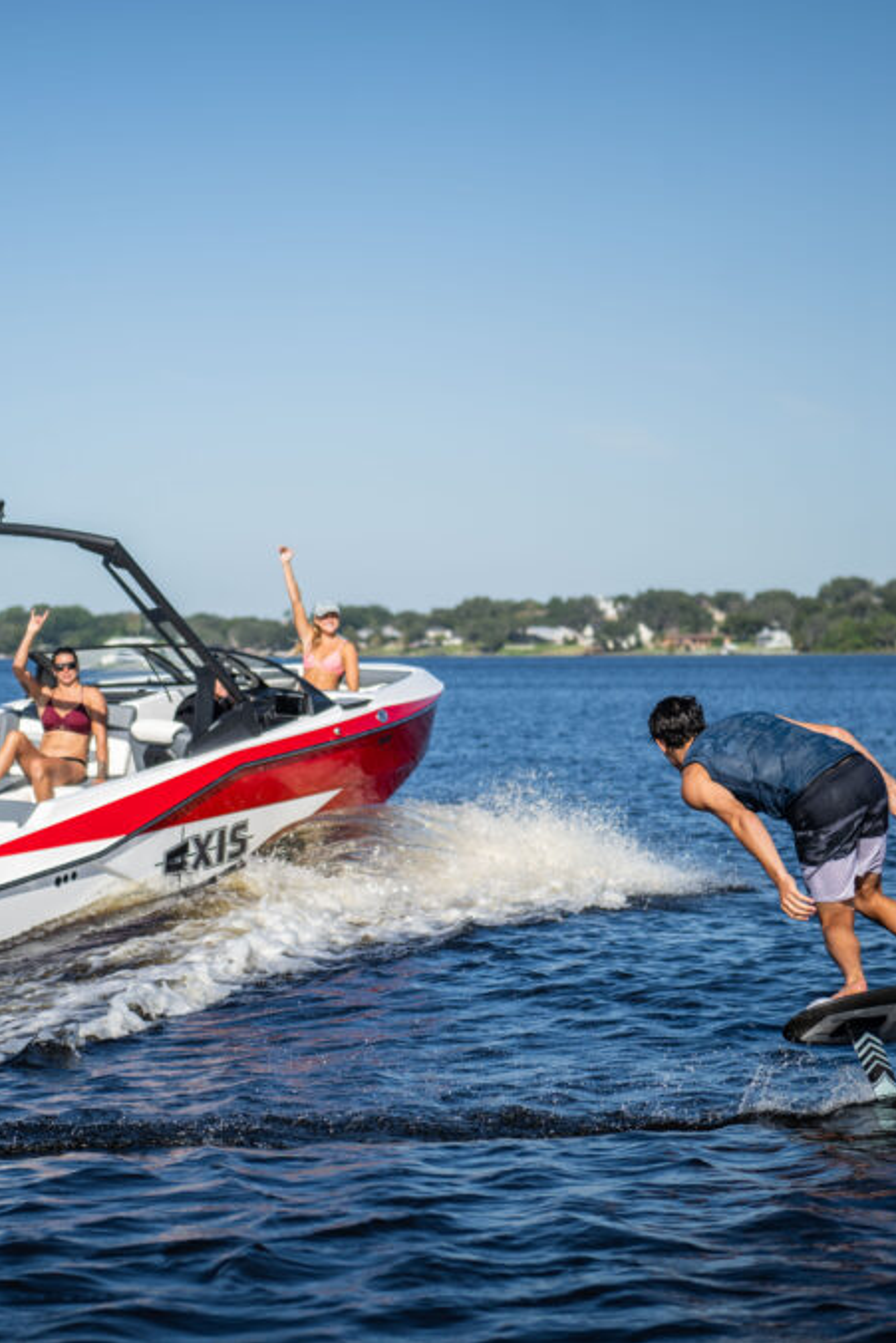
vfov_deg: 19.3
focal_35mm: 106
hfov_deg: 12.9
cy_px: 667
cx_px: 219
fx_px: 3955
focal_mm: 70
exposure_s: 1/2500
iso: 125
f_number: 2.8
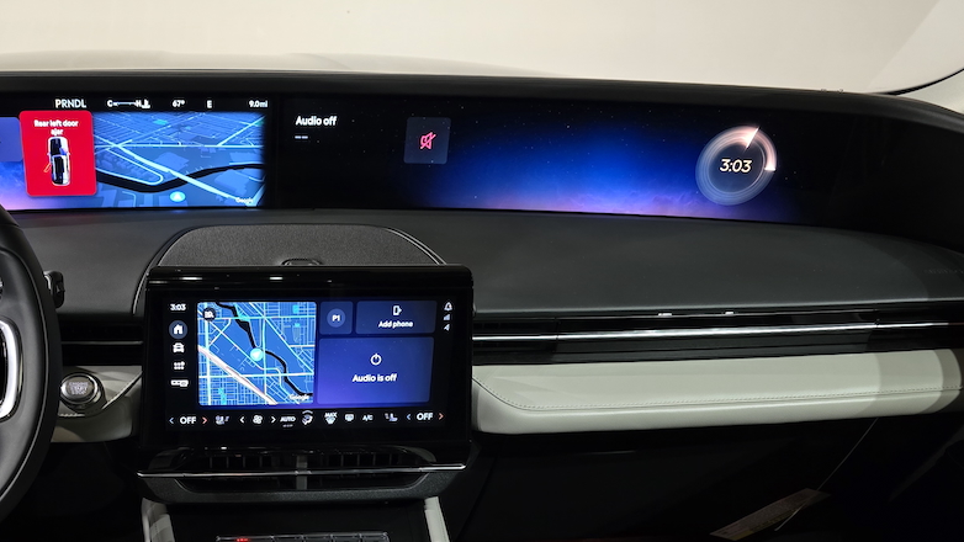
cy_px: 551
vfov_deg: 27.3
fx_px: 1048
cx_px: 251
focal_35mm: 41
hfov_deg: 47.7
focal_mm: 6.3
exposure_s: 1/45
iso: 320
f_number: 1.7
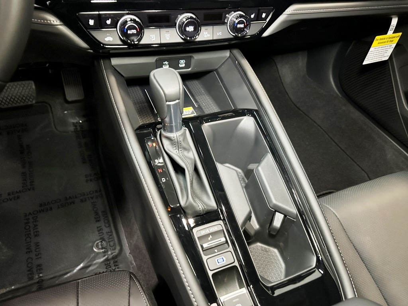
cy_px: 153
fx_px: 283
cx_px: 204
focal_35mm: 24
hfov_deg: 71.6
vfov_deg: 56.8
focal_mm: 6.86
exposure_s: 1/30
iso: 1250
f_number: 1.78
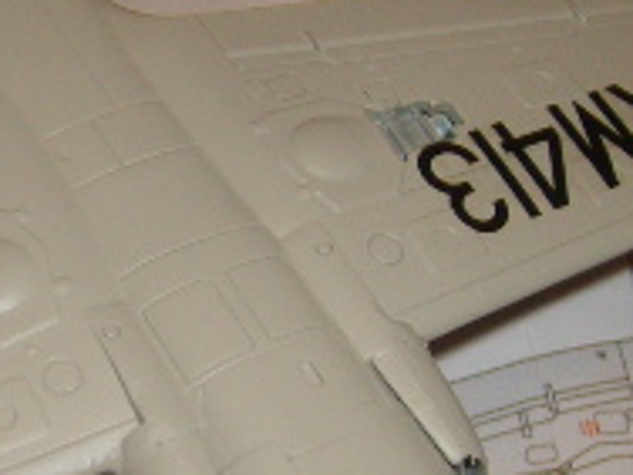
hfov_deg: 16.4
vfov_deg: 12.4
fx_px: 2176
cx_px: 77
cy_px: 354
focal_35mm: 119
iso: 100
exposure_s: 1/45
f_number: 2.8
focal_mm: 5.8
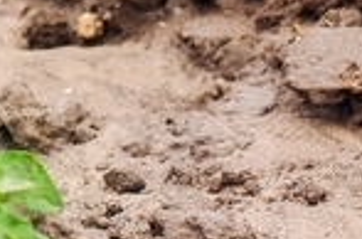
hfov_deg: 6.6
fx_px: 3027
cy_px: -161
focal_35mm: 302
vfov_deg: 4.5
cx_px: -350
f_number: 4
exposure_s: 1/125
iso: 100
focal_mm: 50
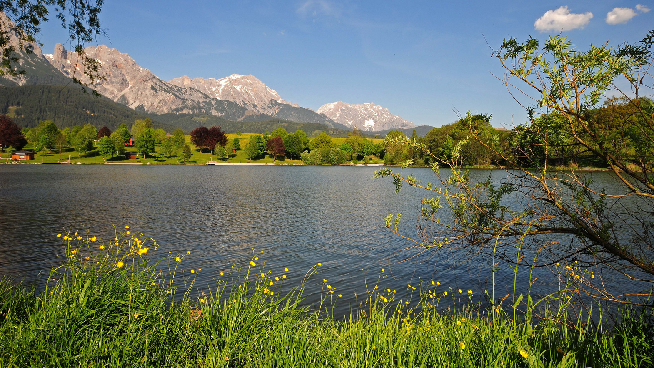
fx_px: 451
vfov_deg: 44.2
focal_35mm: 26
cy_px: 151
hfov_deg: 71.9
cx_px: 318
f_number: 11
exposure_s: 1/160
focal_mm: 16
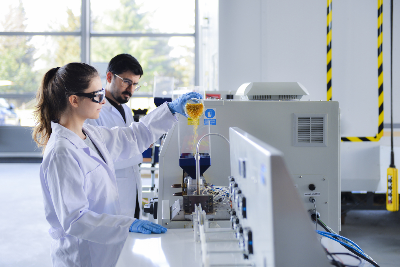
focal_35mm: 55
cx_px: 200
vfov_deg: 24.6
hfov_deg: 36.2
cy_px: 134
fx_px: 611
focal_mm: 55
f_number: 2.8
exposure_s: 1/125
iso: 200
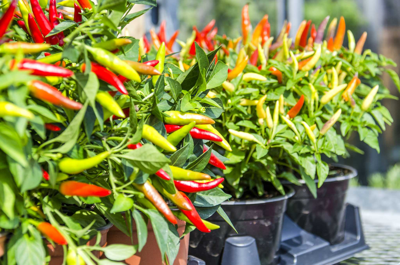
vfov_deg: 9.1
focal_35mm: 150
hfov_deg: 13.7
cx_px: 200
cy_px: 132
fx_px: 1663
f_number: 5.6
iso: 200
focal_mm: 100
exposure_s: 1/500
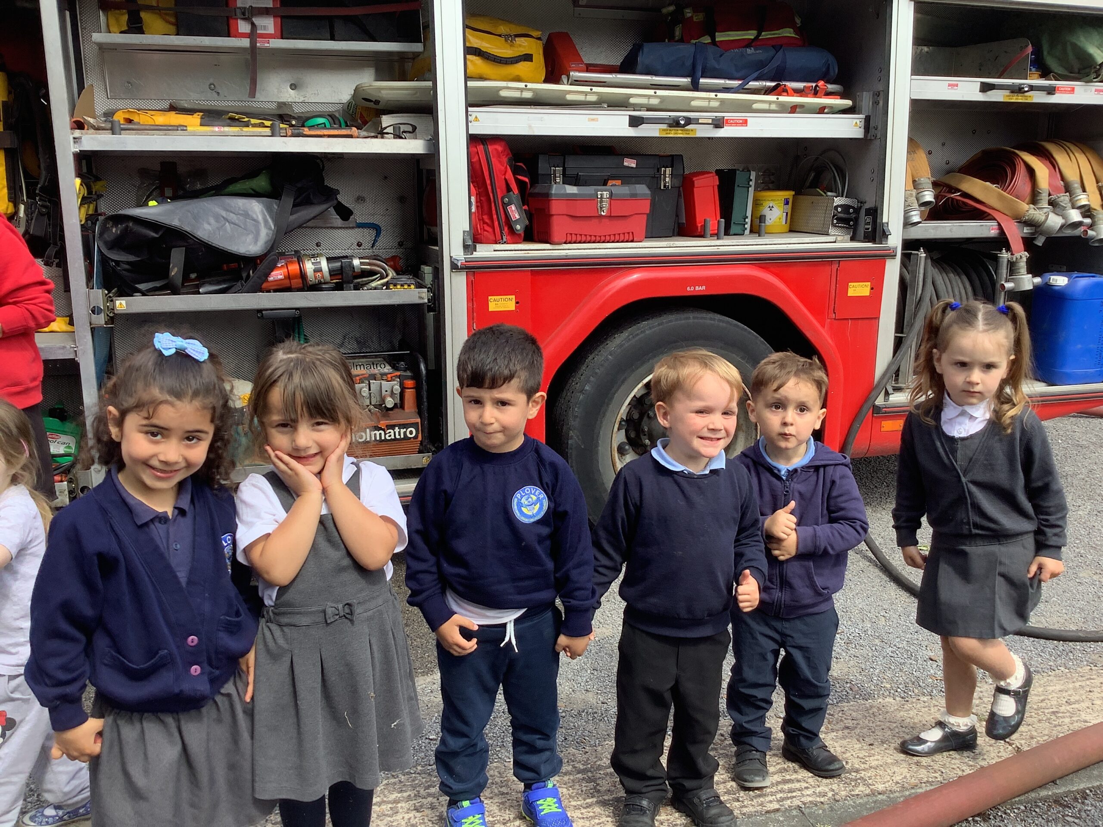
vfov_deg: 45.4
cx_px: 552
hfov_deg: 58.4
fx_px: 988
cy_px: 414
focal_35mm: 31
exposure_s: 1/411
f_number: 2.4
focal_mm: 3.3
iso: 25
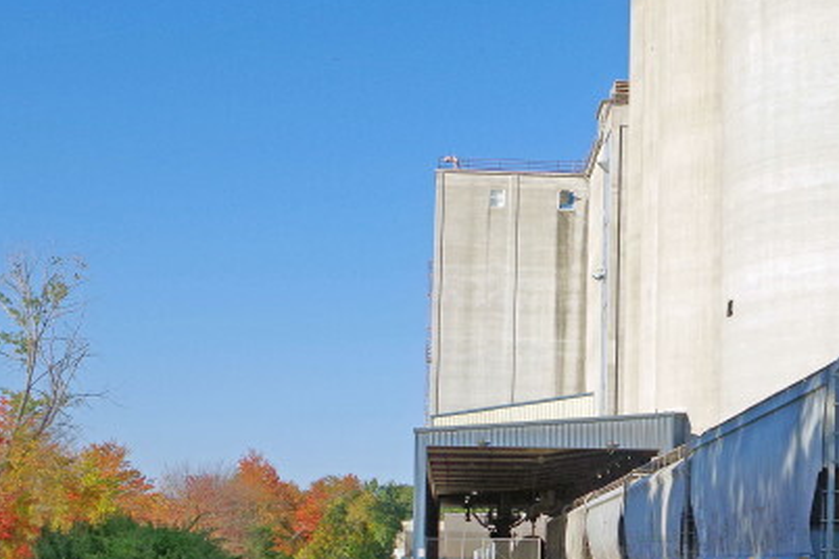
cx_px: 710
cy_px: 376
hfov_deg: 26.0
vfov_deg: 17.9
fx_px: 1771
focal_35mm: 76
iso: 200
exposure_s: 1/1000
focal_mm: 24.38
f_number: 5.6
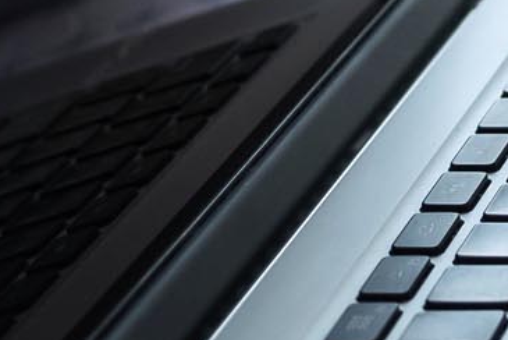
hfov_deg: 8.7
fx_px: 2951
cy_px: -428
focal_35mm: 209
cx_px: 1305
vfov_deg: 6.3
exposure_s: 1/80
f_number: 3.2
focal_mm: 24.3
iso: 250
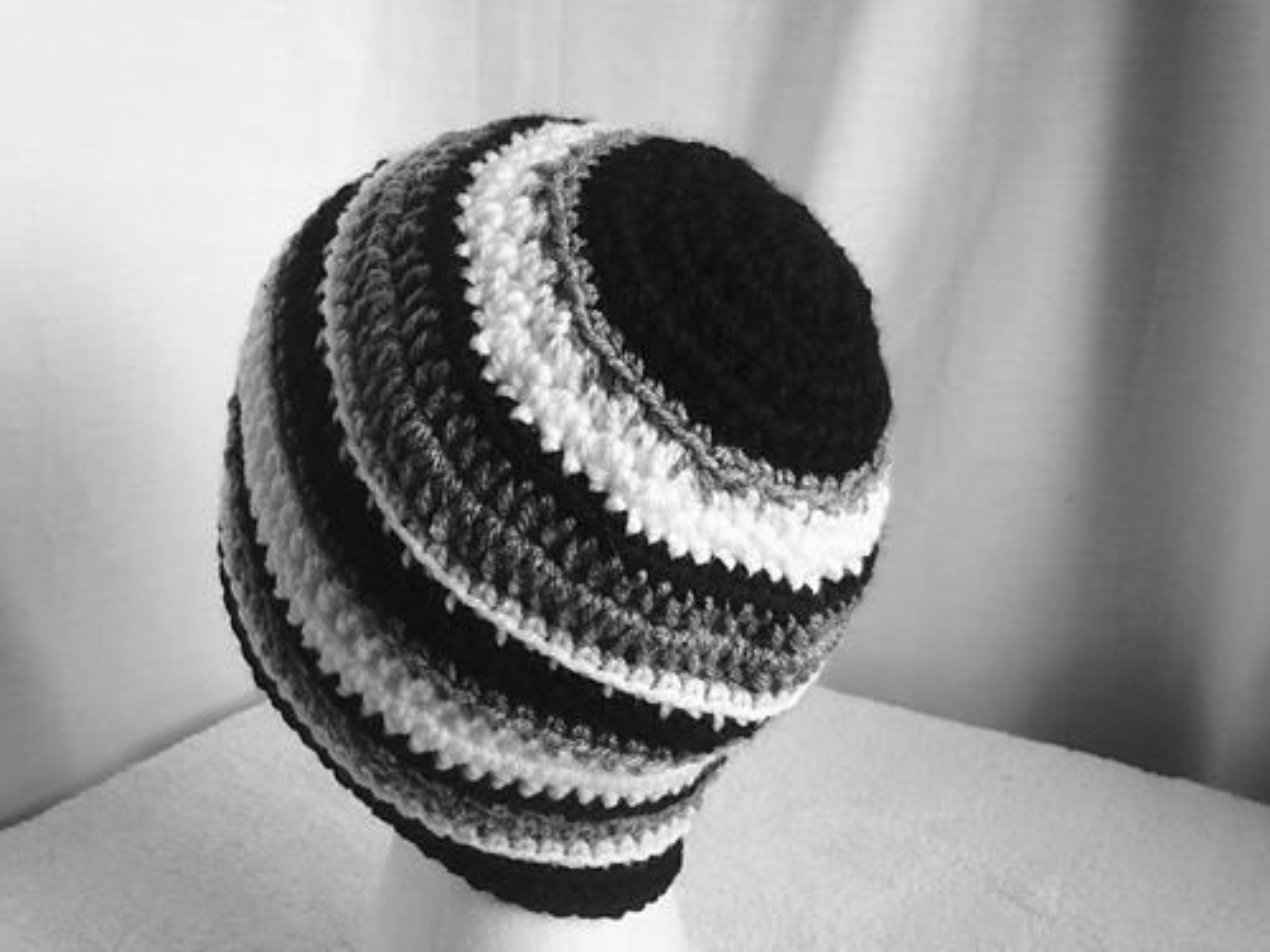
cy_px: 476
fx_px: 1211
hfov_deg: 55.4
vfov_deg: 42.9
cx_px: 635
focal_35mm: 33
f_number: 2.4
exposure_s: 1/60
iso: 50
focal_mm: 4.12
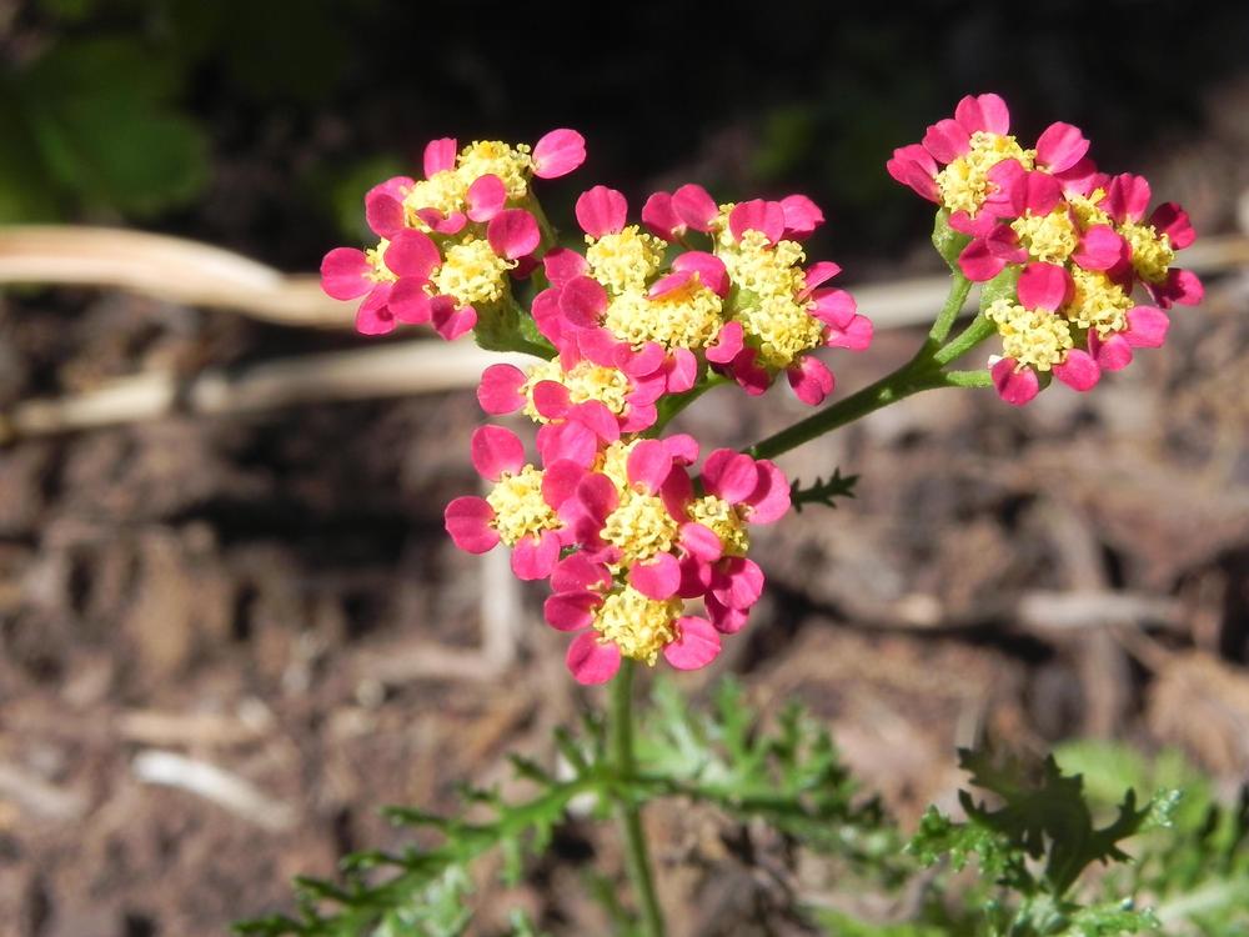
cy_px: 468
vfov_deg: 19.6
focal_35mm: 75
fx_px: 2706
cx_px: 624
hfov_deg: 26.0
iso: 160
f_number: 7.1
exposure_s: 1/304
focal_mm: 13.4
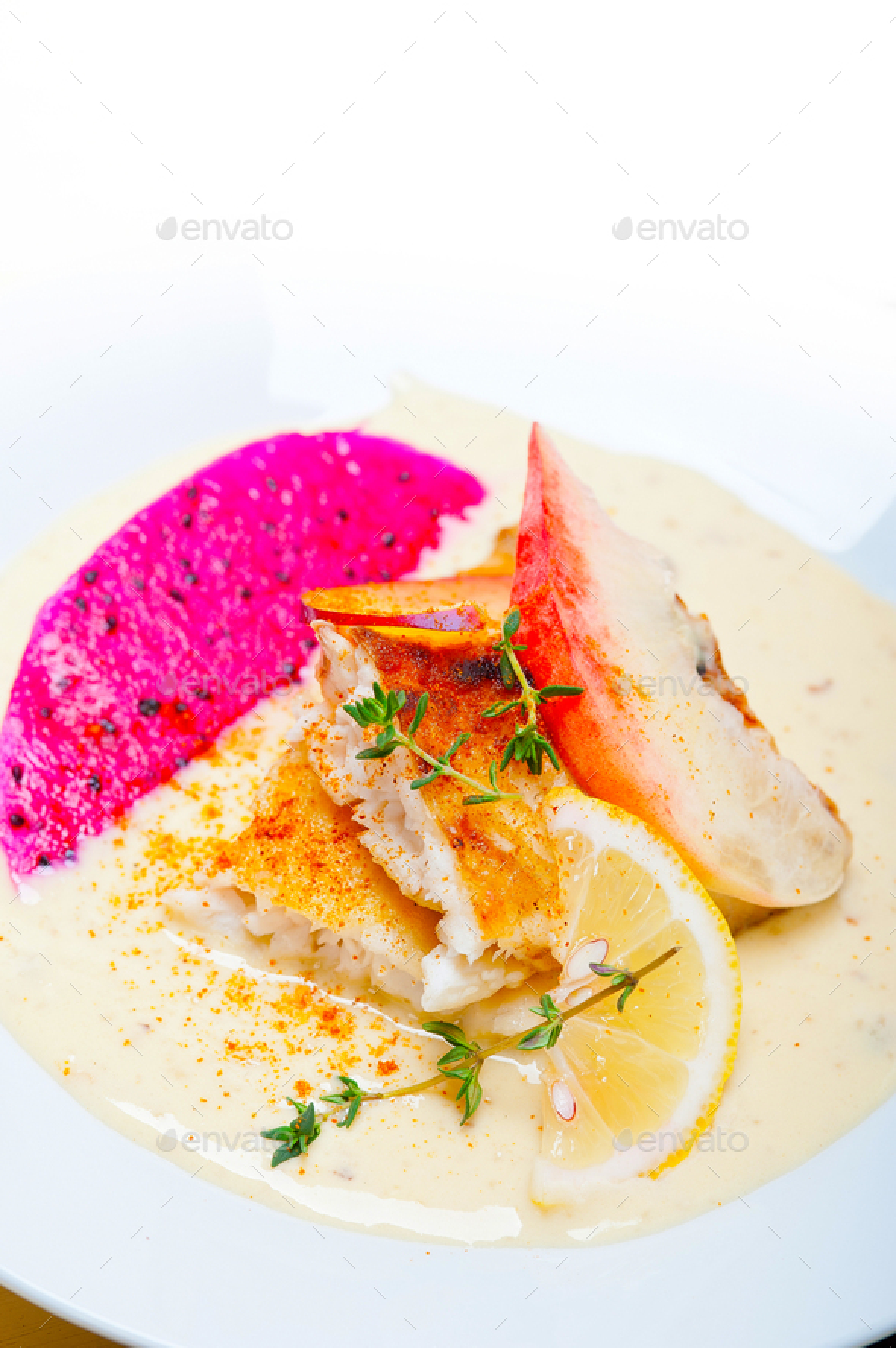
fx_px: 3926
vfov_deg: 19.5
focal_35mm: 105
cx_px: 448
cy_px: 674
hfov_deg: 13.0
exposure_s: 1/200
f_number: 11
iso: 200
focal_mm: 105
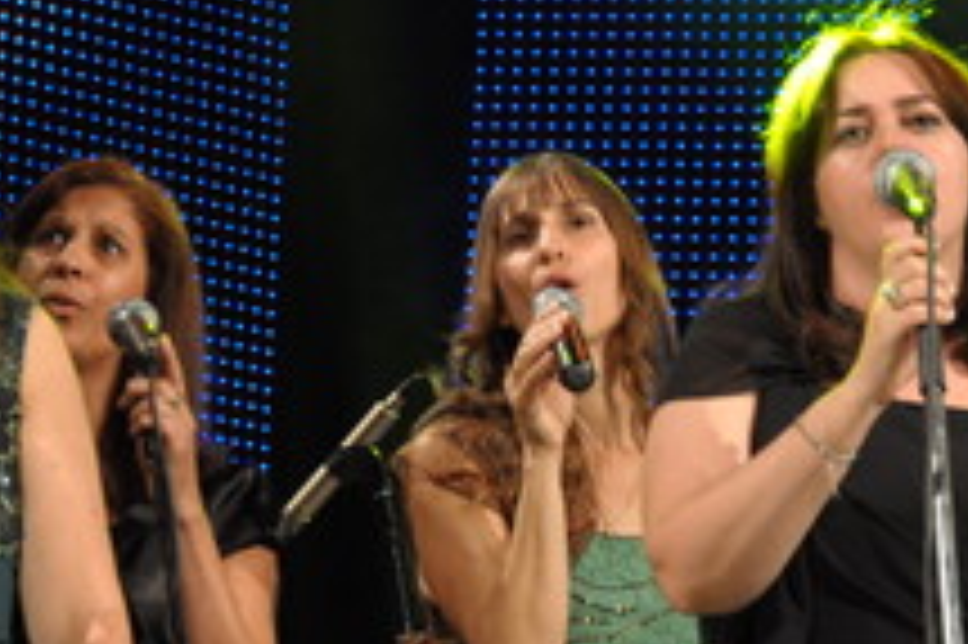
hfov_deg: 8.0
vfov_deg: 5.3
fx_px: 6959
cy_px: 572
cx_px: 315
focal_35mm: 259
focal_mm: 62
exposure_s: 1/30
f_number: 5.3
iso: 560
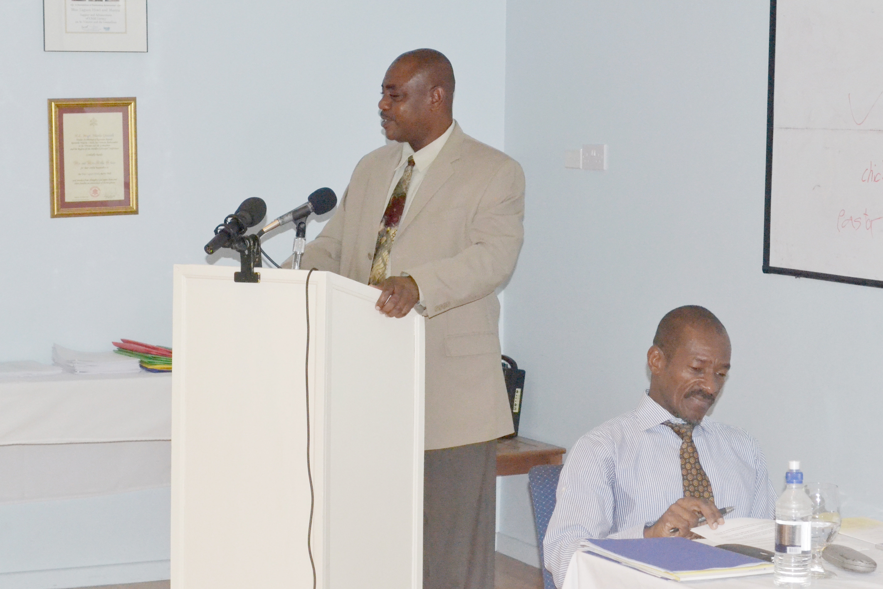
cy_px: 290
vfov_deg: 15.1
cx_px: 417
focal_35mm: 91
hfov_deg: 22.5
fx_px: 2221
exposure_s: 1/125
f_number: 9
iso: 3200
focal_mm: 55
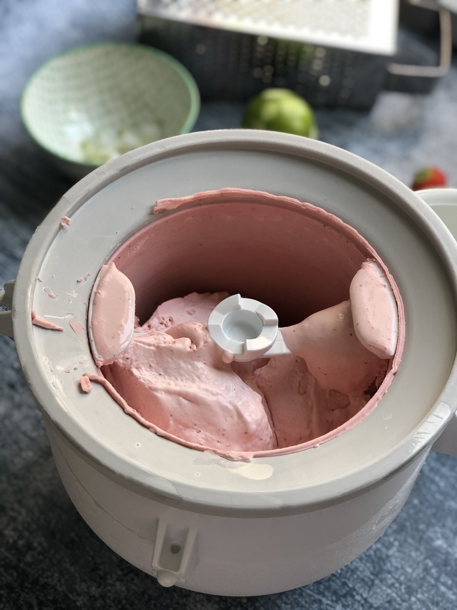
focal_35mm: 57
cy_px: 305
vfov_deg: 33.8
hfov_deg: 25.7
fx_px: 1003
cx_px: 228
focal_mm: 6.6
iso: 20
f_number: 2.8
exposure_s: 1/30
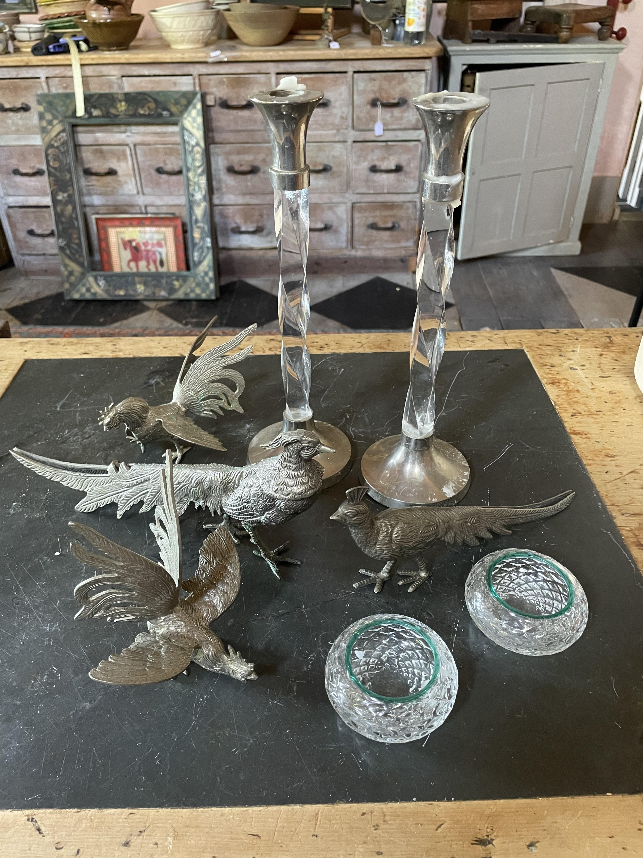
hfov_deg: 53.1
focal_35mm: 26
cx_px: 322
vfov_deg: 67.3
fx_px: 644
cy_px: 429
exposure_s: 1/33
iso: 500
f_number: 1.6
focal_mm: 4.2
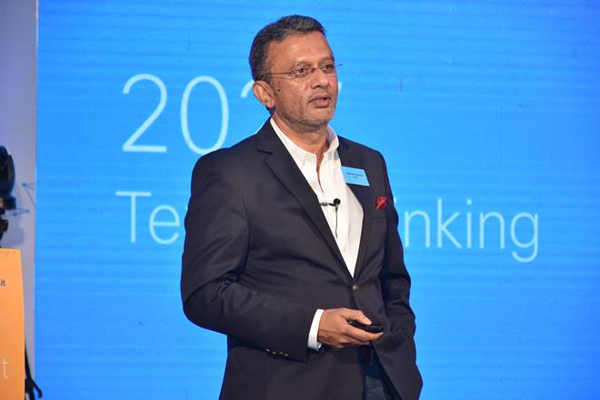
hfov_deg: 11.8
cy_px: 200
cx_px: 300
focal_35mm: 174
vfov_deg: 7.9
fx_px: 2900
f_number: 5.6
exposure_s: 1/125
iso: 800
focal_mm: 116
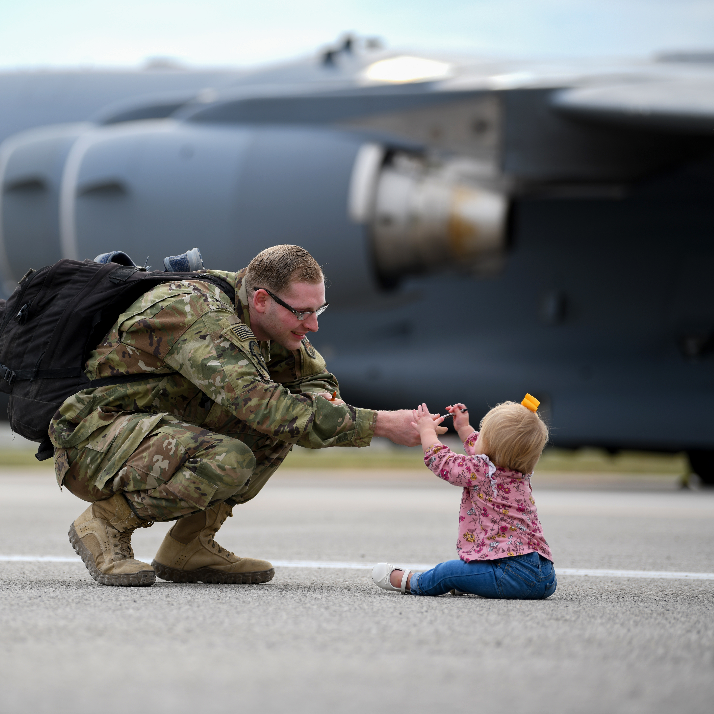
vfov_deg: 9.8
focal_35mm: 179
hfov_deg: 9.8
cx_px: 178
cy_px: 356
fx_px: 4177
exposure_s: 1/125
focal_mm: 140
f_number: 2.8
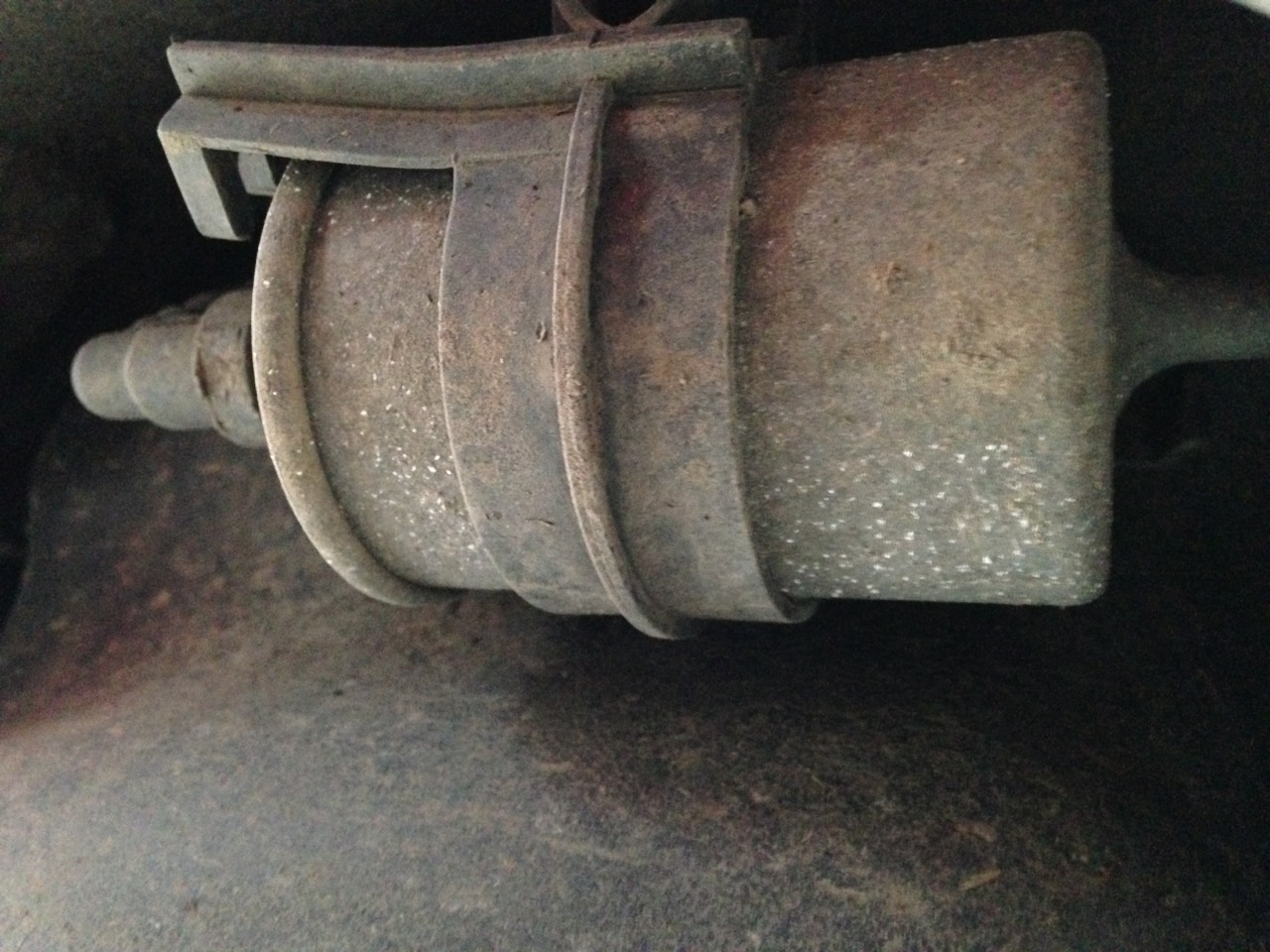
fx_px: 1211
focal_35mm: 33
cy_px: 476
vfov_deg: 42.9
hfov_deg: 55.4
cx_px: 635
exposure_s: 1/15
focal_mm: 4.12
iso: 800
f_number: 2.4
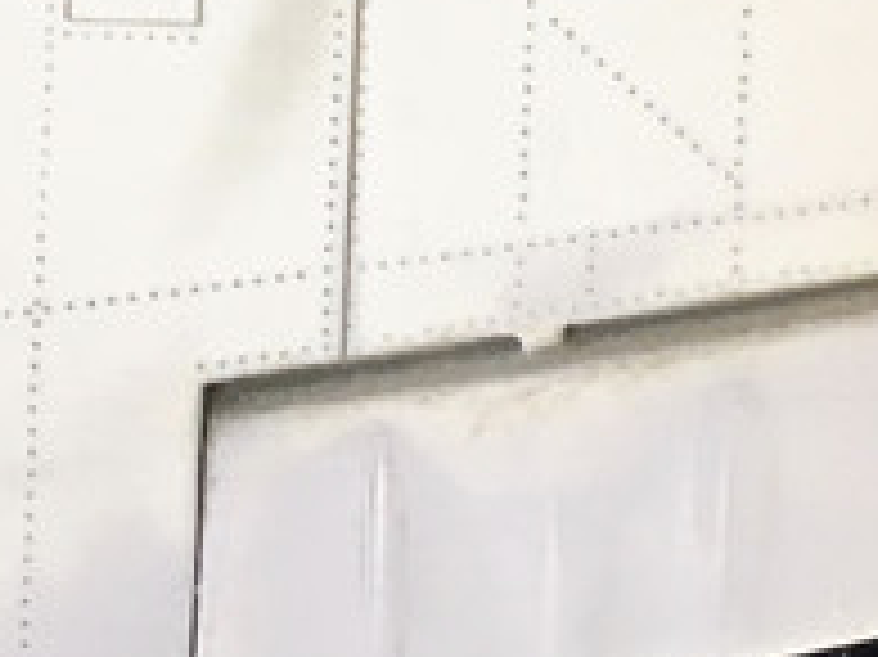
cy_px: -176
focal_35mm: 159
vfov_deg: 9.2
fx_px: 4030
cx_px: 984
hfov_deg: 12.2
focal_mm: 4.15
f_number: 2.2
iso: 80
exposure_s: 1/33
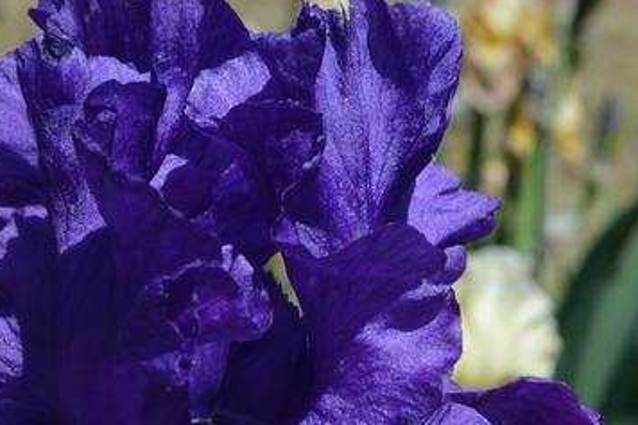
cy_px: 537
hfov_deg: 15.2
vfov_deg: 10.0
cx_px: 253
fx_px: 2391
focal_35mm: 135
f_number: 7.1
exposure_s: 1/200
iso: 200
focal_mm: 32
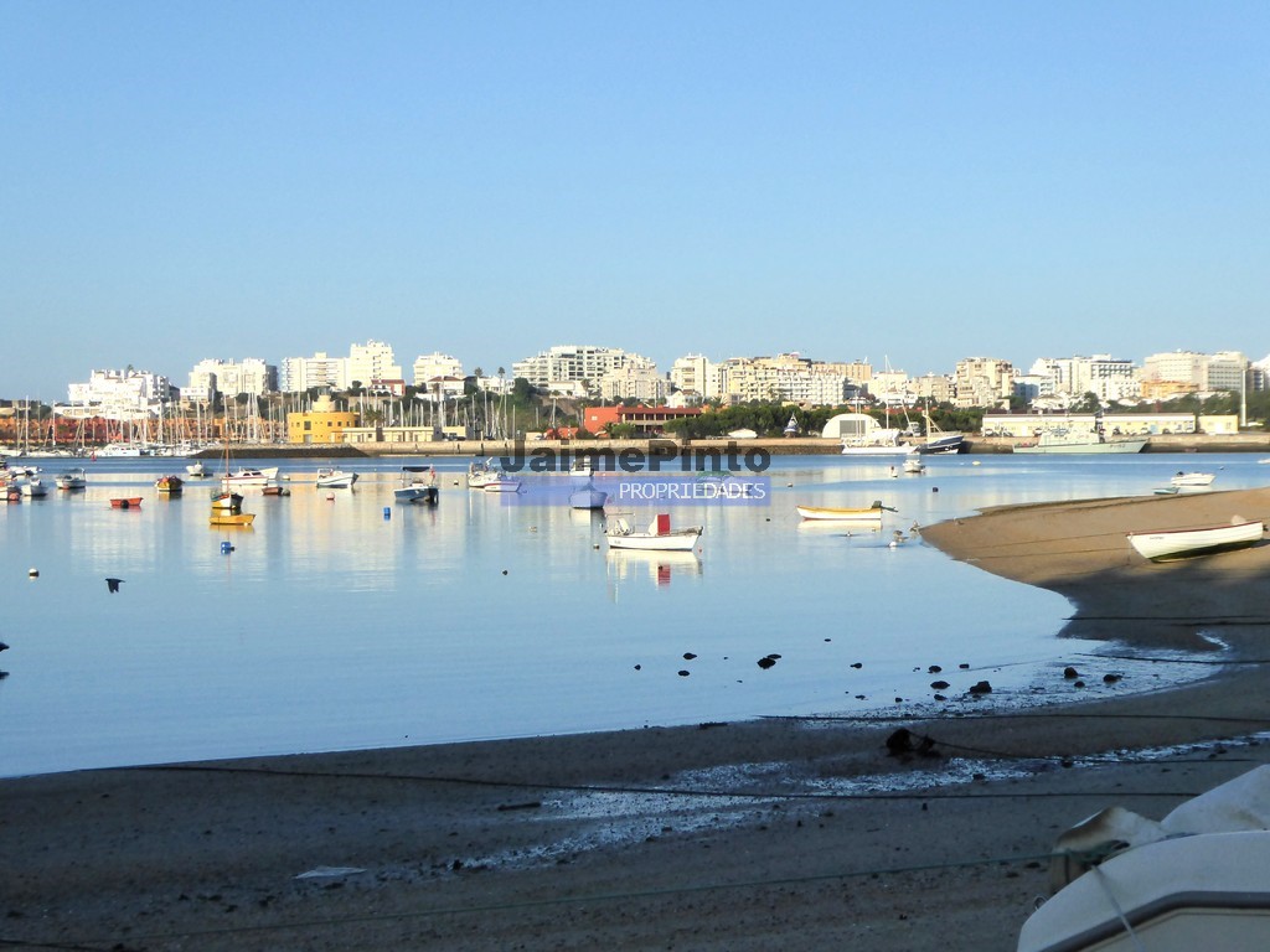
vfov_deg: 21.3
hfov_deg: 28.2
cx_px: 635
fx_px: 2531
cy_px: 476
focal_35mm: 69
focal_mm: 11.7
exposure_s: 1/800
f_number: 5
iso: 160
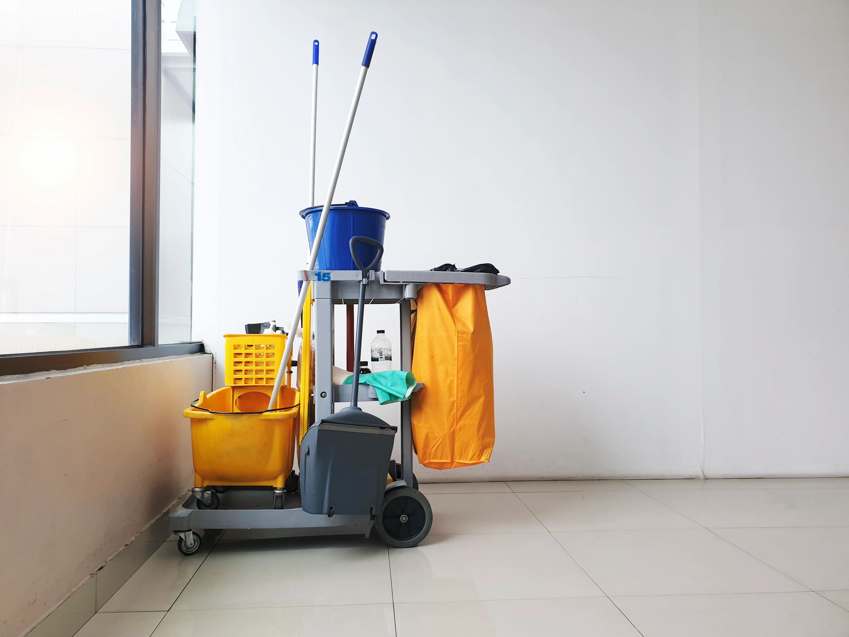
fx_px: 638
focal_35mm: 26
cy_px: 318
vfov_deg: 53.1
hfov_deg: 67.3
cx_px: 424
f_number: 2.4
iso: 64
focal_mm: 4.3
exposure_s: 1/100
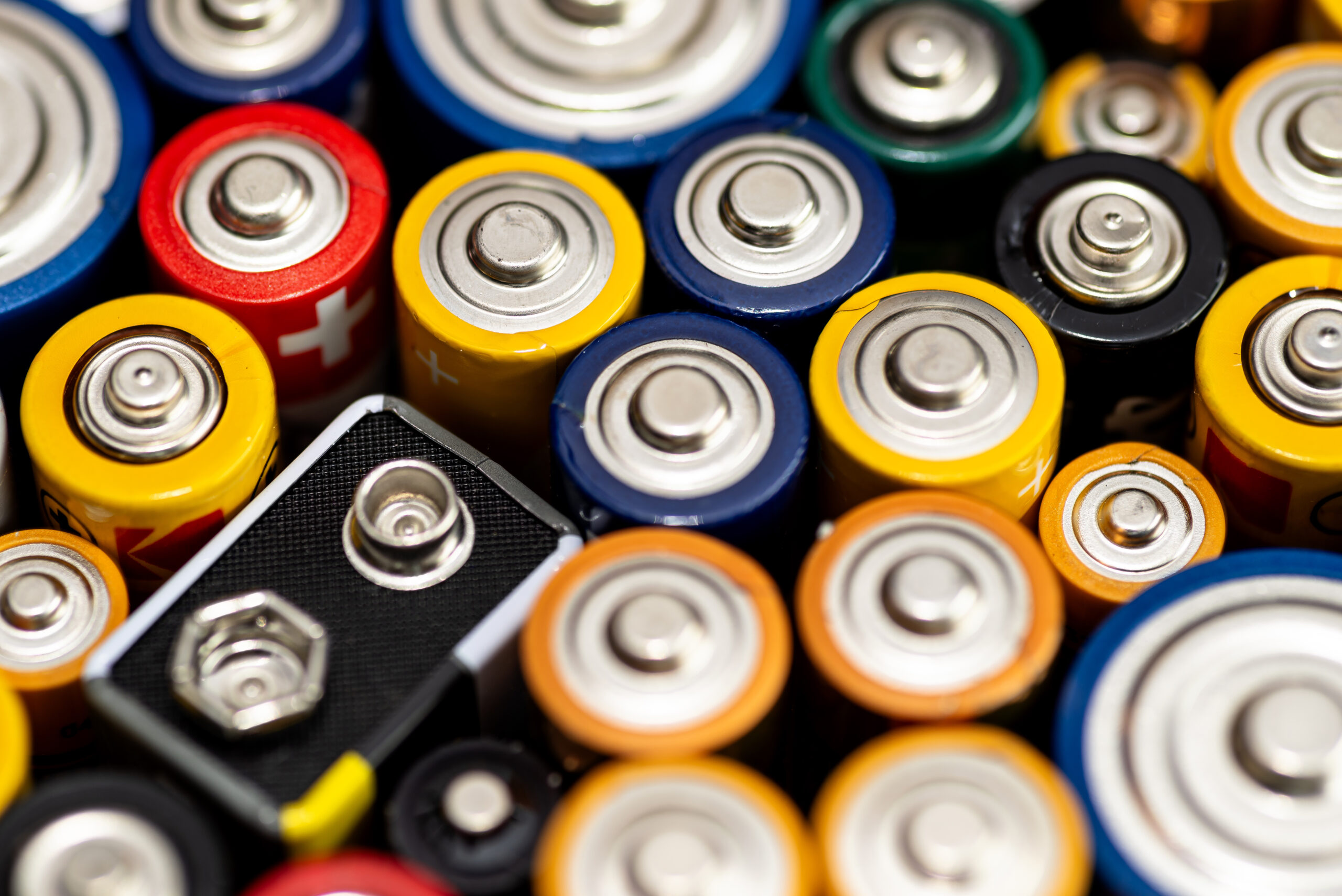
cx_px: 671
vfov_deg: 13.7
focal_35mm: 100
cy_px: 448
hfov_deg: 20.4
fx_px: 3729
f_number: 6.3
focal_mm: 100
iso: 100
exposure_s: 1/60
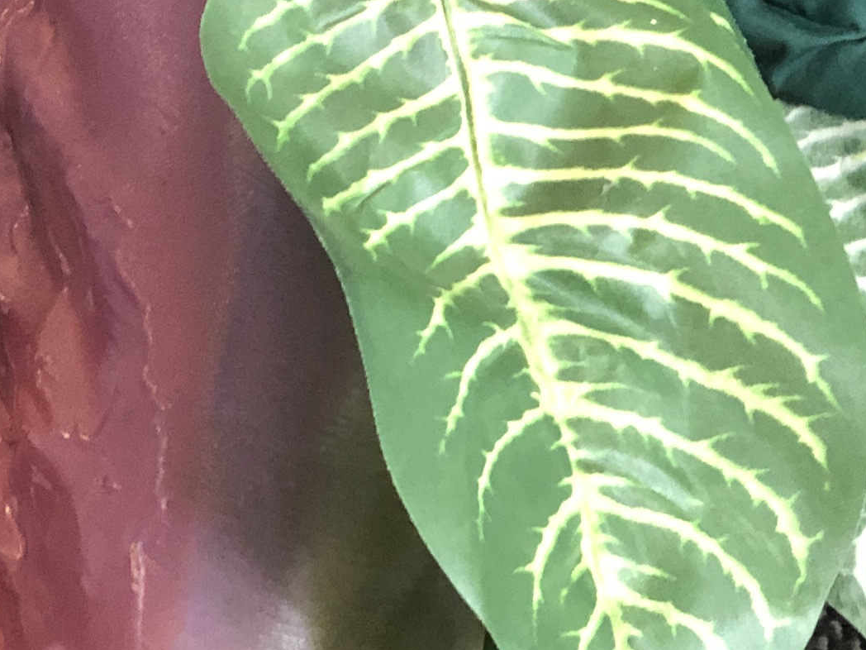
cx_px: 393
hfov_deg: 9.9
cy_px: -379
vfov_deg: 7.3
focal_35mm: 200
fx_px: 5003
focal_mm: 6
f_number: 2.4
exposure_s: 1/25
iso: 125
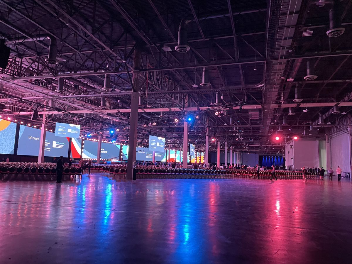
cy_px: 132
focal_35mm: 26
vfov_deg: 53.1
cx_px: 176
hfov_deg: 67.3
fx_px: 264
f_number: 1.6
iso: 640
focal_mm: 4.2
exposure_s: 1/34
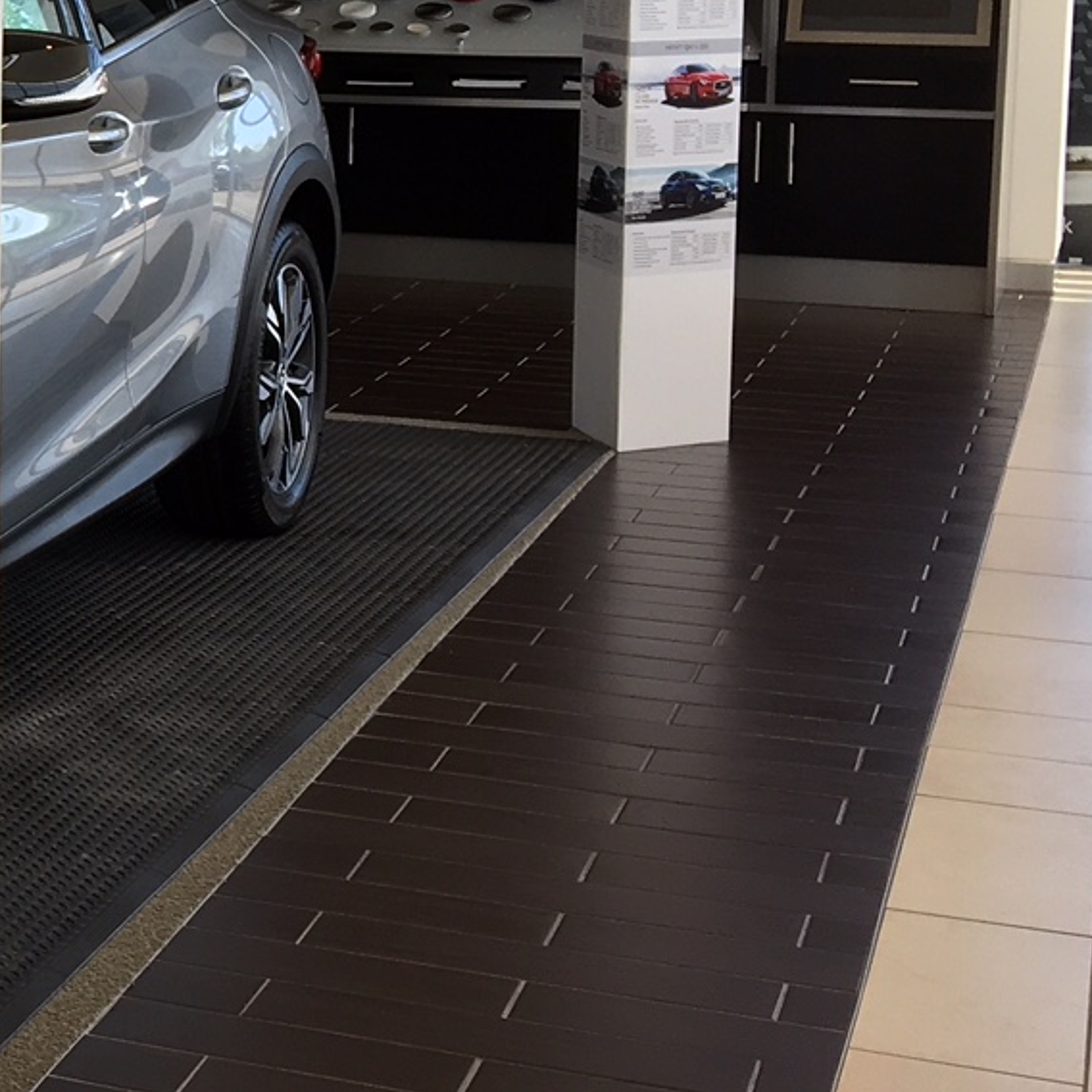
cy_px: 177
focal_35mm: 91
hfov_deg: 17.4
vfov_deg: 18.9
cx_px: -494
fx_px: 3248
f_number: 2.2
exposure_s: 1/275
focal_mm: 4.15
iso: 25
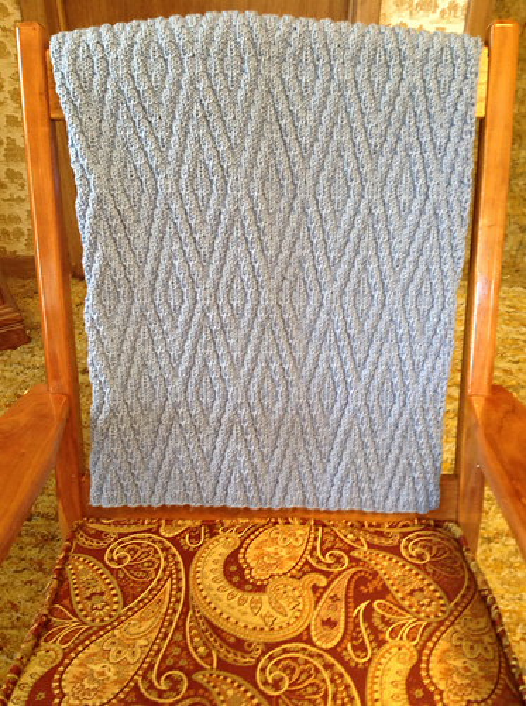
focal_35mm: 35
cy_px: 353
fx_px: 712
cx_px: 263
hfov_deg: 40.6
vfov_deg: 52.7
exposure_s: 1/15
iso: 160
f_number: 2.4
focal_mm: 4.28
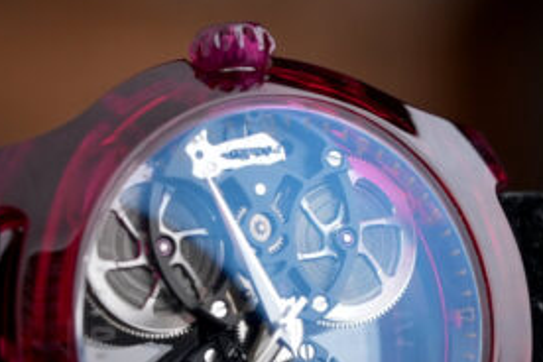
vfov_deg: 5.8
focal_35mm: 235
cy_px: 334
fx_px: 3544
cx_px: 272
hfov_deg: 8.8
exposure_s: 1/50
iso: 1250
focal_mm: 90
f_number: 7.1
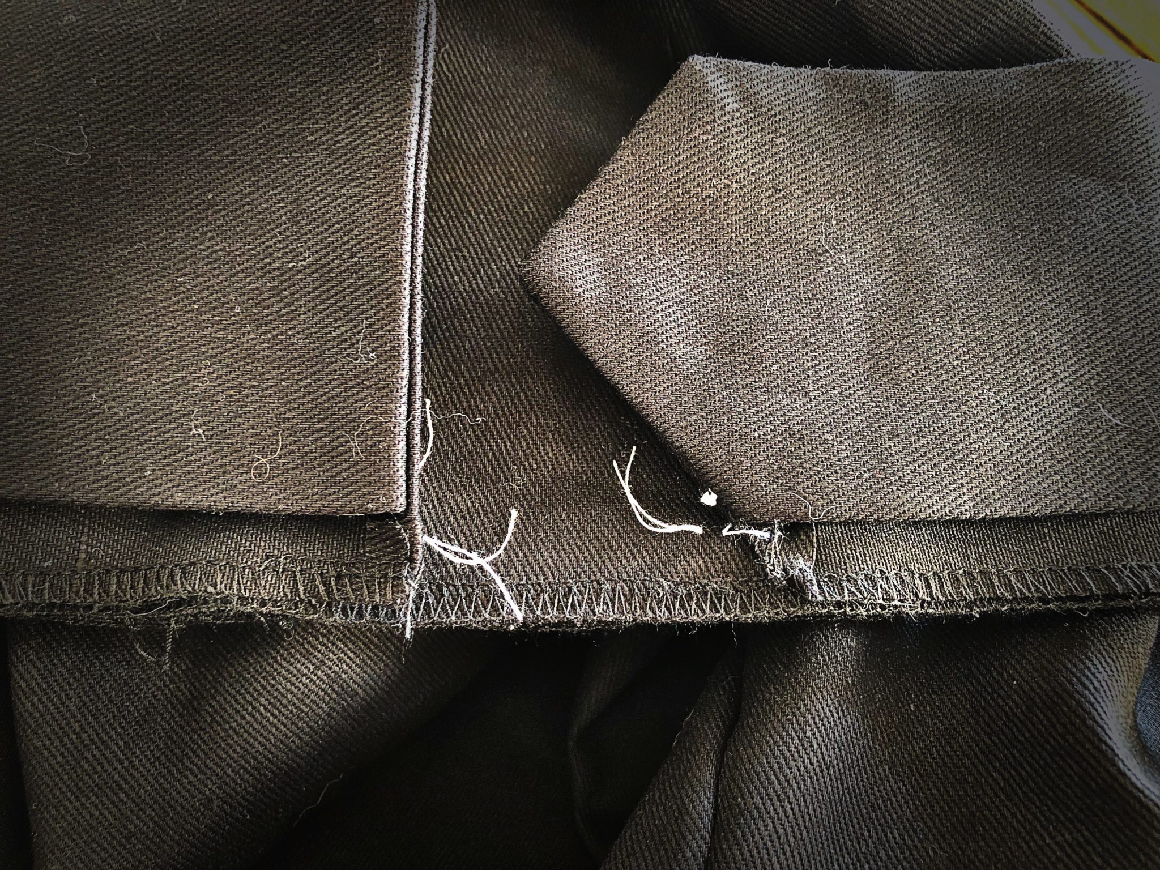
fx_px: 938
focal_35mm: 28
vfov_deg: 49.7
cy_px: 435
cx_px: 580
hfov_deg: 63.4
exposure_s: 1/8
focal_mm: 3.99
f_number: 1.8
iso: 100
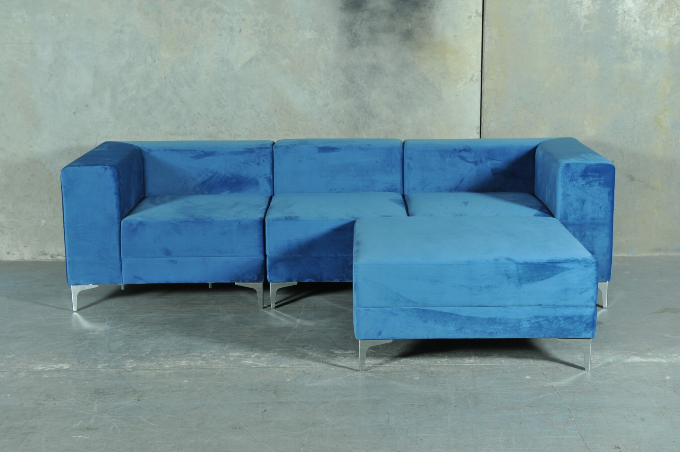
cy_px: 226
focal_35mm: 60
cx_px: 340
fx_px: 1132
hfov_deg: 33.4
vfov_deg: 22.6
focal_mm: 60
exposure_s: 1/125
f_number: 6.3
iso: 320
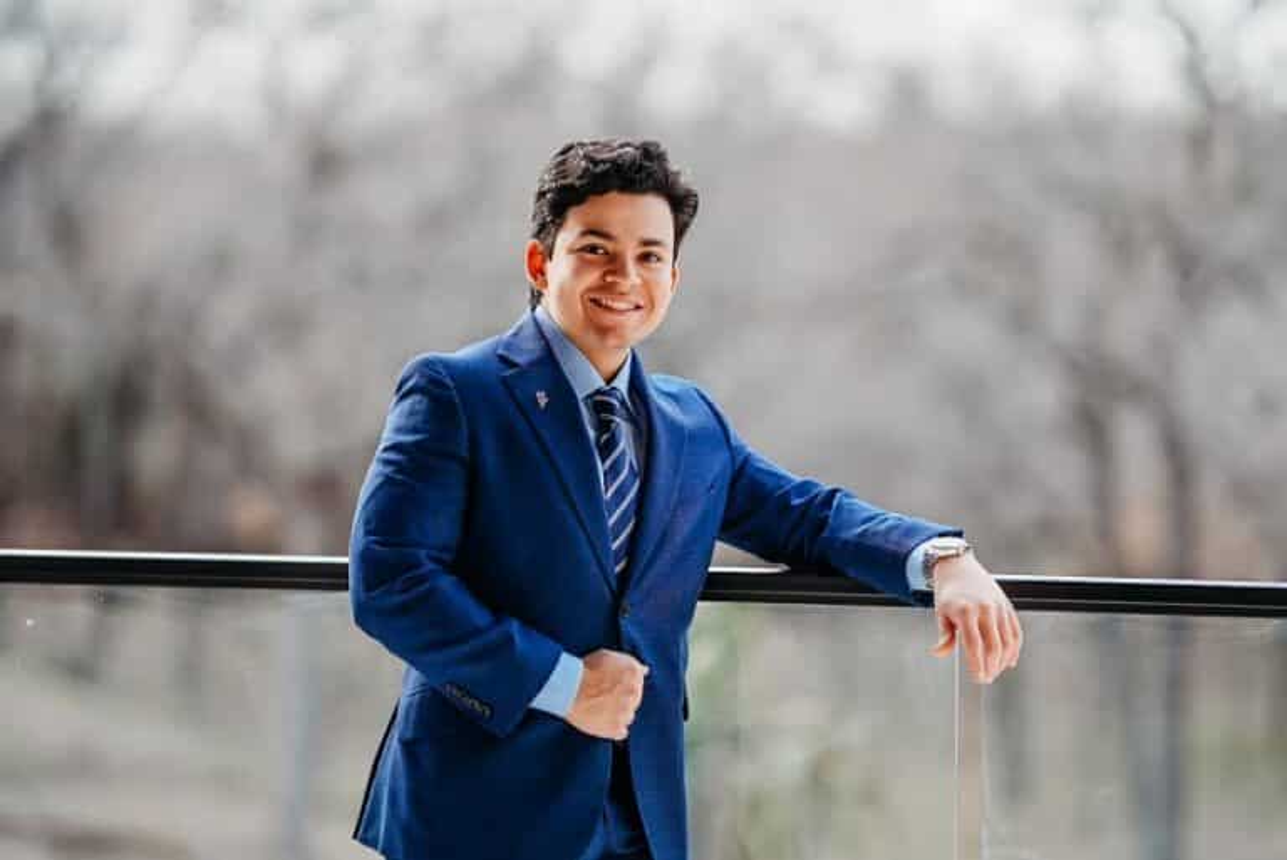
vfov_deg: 13.1
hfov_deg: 19.4
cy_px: 430
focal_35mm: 105
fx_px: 3756
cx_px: 644
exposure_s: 1/640
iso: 125
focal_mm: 105
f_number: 1.6
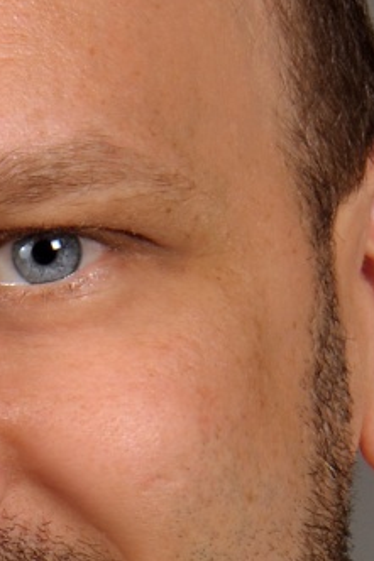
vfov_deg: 2.8
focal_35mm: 731
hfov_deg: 1.9
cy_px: 853
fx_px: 11407
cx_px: -81
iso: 100
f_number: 13
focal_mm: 105
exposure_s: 1/125
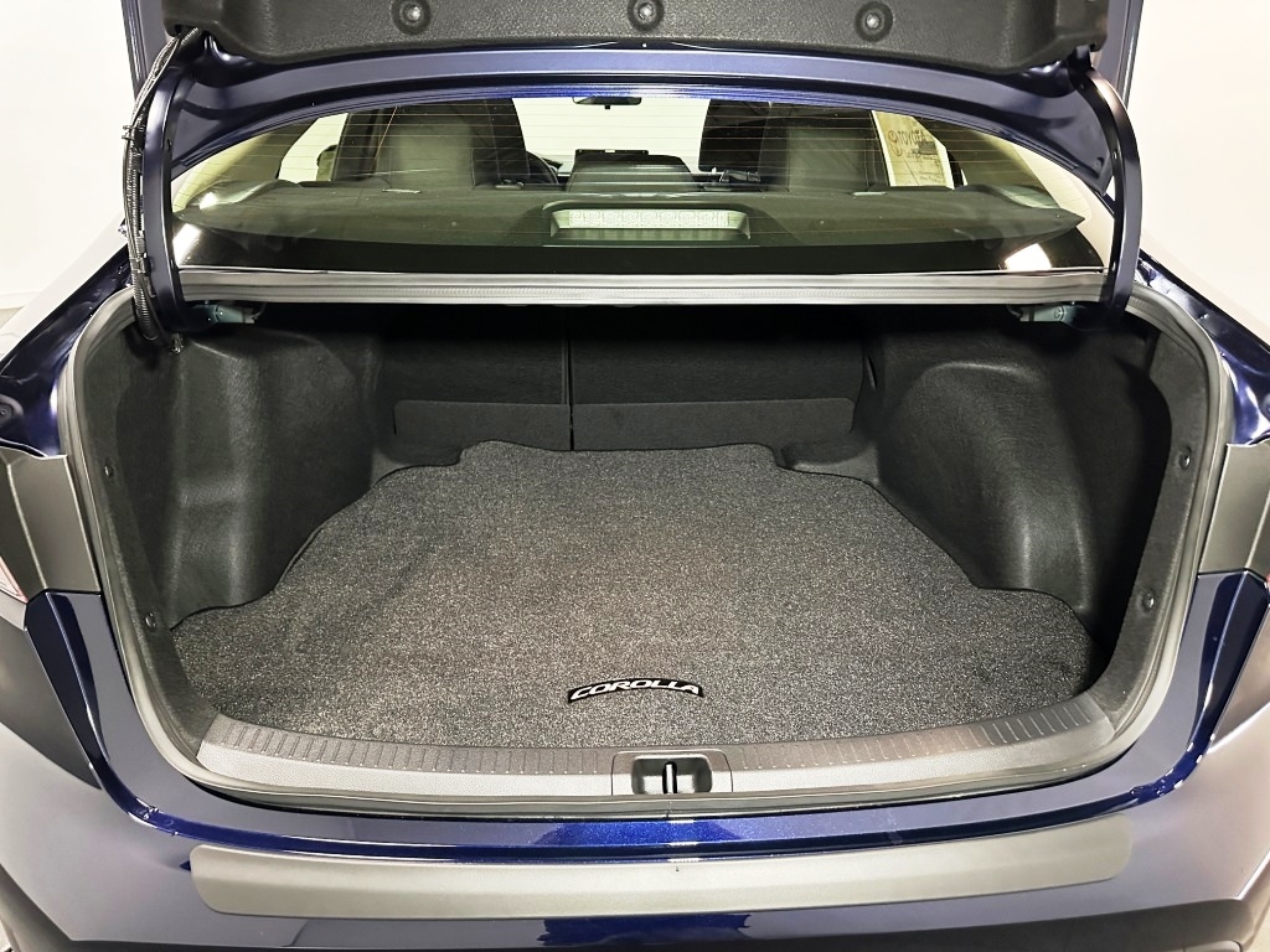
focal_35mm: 24
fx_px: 881
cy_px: 476
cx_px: 635
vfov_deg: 56.8
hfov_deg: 71.6
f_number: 1.78
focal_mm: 6.86
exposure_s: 1/30
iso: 800
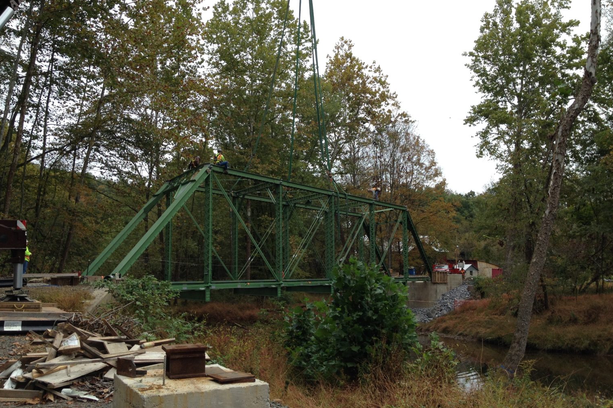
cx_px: 310
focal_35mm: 37
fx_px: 630
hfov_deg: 51.9
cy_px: 205
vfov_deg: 35.9
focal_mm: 4.28
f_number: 2.4
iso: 50
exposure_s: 1/204
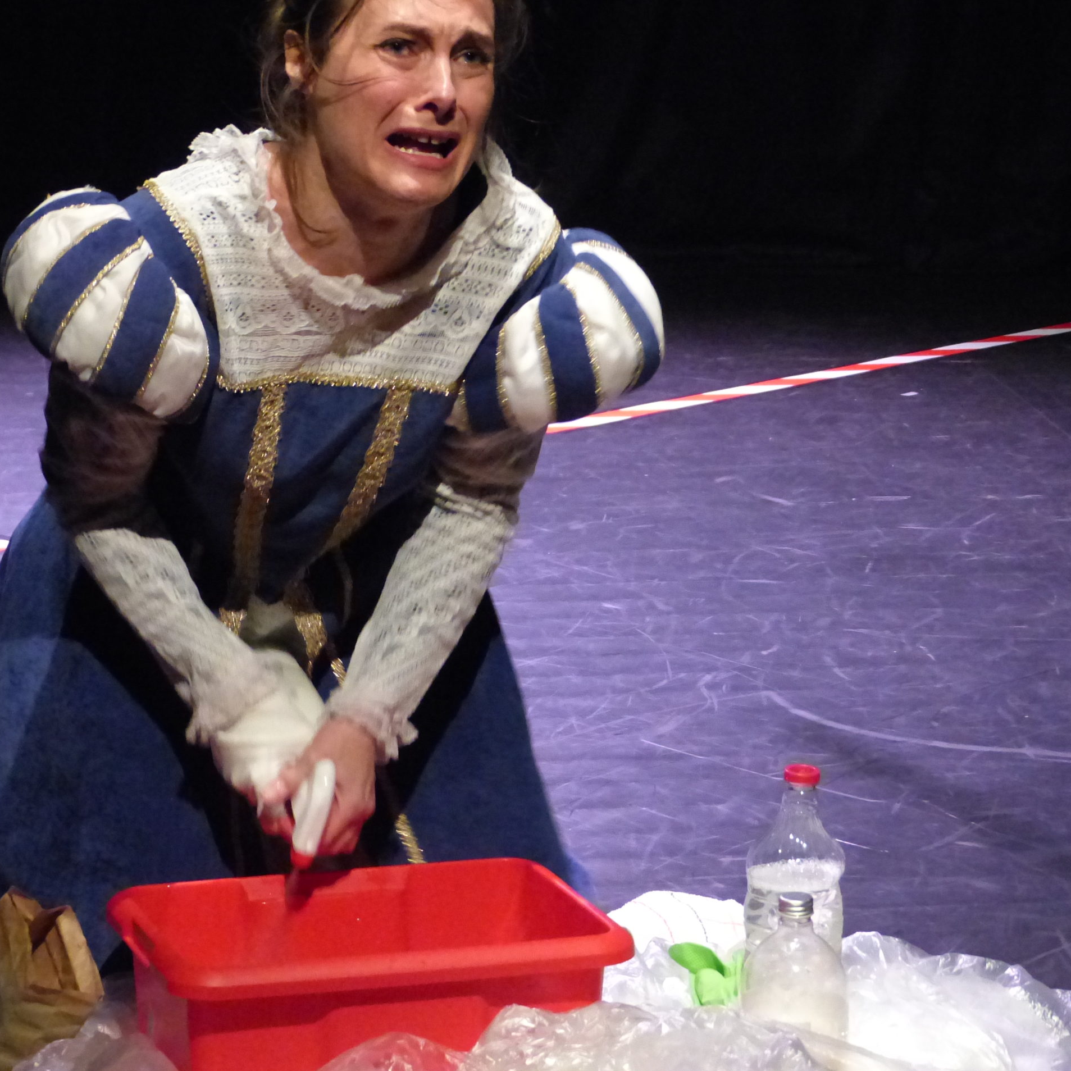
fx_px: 4235
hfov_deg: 14.4
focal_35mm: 121
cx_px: 400
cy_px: 534
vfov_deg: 14.4
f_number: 2.8
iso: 1600
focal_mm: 18.3
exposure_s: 1/50
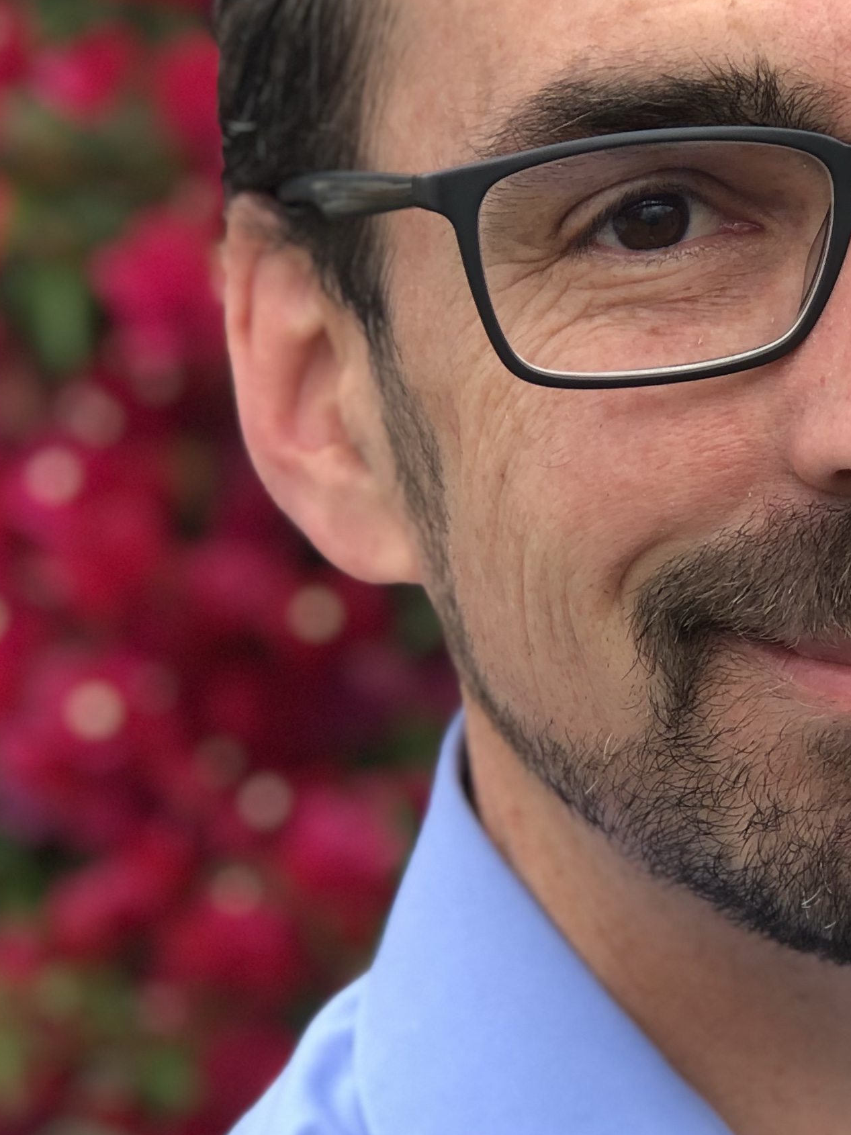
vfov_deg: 14.5
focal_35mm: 136
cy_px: 610
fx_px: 4459
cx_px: 780
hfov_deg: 10.8
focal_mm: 6.6
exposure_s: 1/60
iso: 20
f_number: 2.8
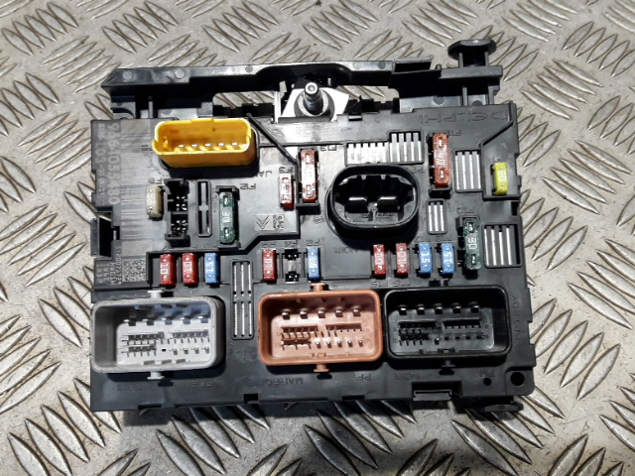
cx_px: 318
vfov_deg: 49.7
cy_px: 238
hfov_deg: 63.4
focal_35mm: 28
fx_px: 514
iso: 125
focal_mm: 3.7
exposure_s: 1/33
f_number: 1.9
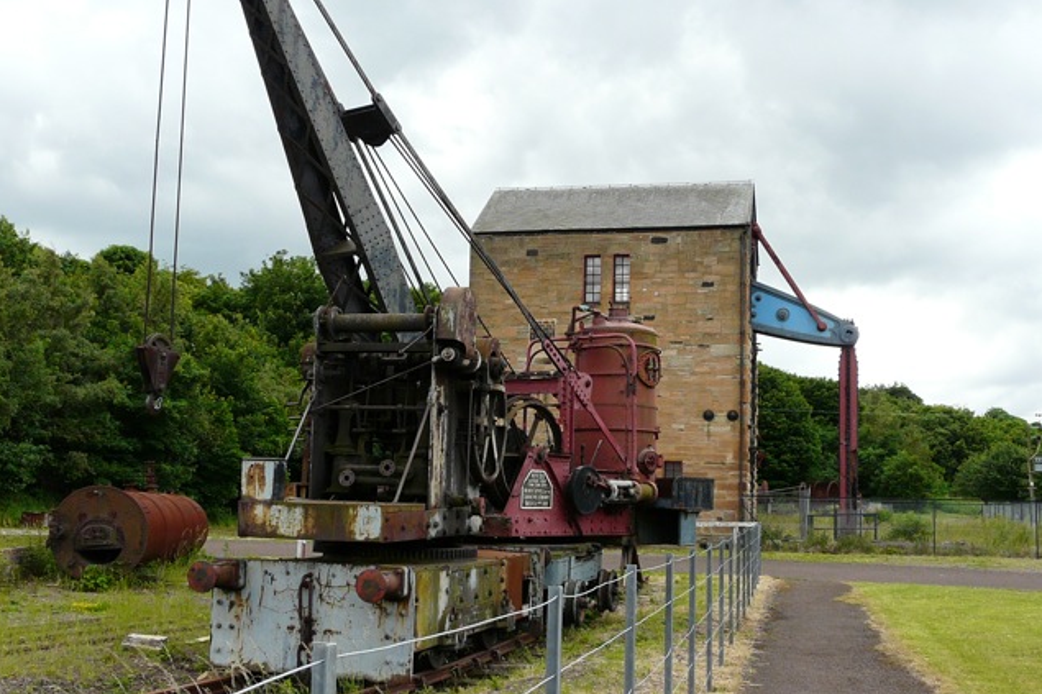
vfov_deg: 31.2
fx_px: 1244
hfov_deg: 45.4
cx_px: 522
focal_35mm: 43
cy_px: 366
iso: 100
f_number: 4.5
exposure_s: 1/250
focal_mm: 4.6
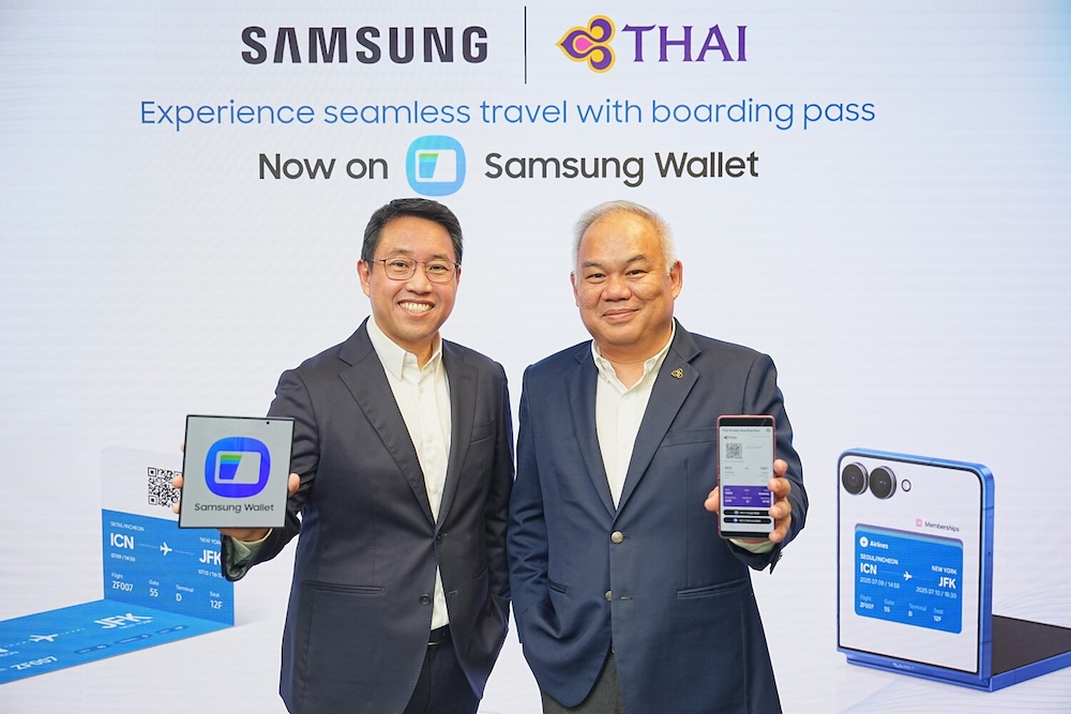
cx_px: 536
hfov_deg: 60.3
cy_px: 357
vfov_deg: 42.3
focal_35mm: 31
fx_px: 922
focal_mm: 31
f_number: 3.5
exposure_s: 1/100
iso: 800
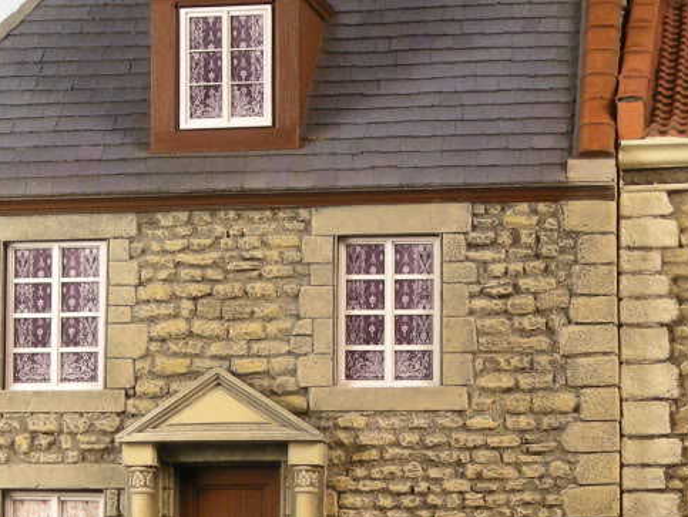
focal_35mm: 161
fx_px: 3202
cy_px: 285
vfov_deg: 9.2
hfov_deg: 12.3
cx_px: 420
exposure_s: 1/54.1
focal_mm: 12.3
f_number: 3.9
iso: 157
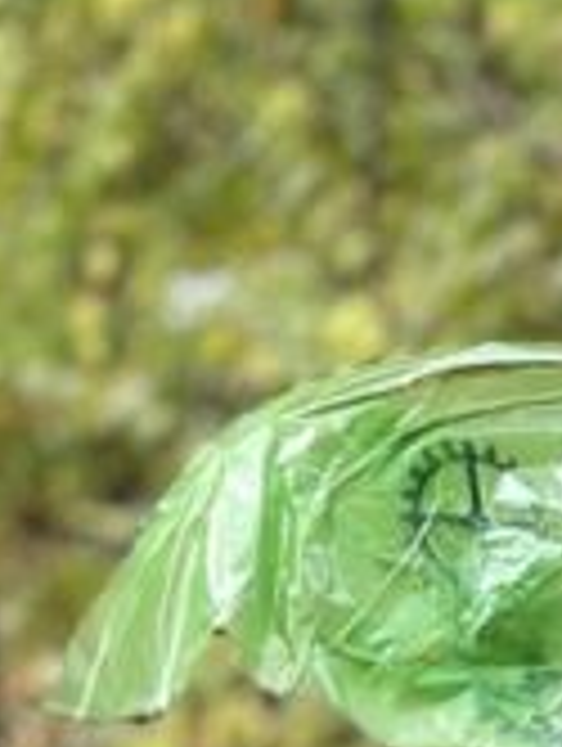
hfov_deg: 4.8
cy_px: 1890
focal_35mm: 296
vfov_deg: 6.3
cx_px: 1646
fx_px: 6391
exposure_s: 1/422
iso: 80
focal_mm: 6.86
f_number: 1.78
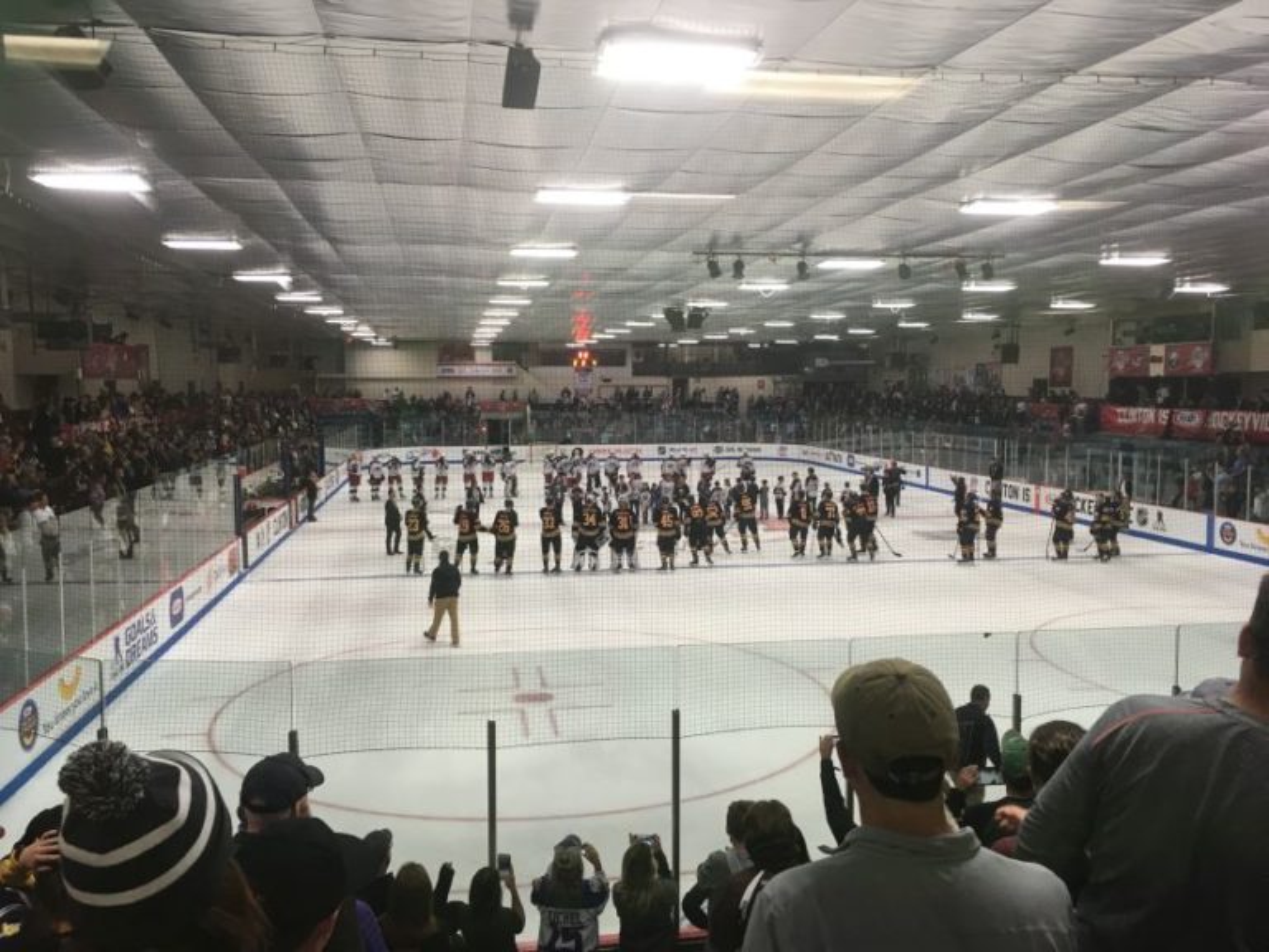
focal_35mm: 29
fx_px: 1063
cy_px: 476
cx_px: 634
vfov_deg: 48.2
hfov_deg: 61.7
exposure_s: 1/30
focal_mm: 4.15
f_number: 2.2
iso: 40
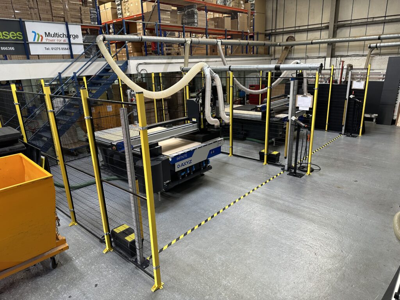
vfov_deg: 56.8
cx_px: 200
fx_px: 277
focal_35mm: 24
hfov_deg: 71.6
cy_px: 150
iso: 160
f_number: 1.78
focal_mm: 6.86
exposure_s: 1/100
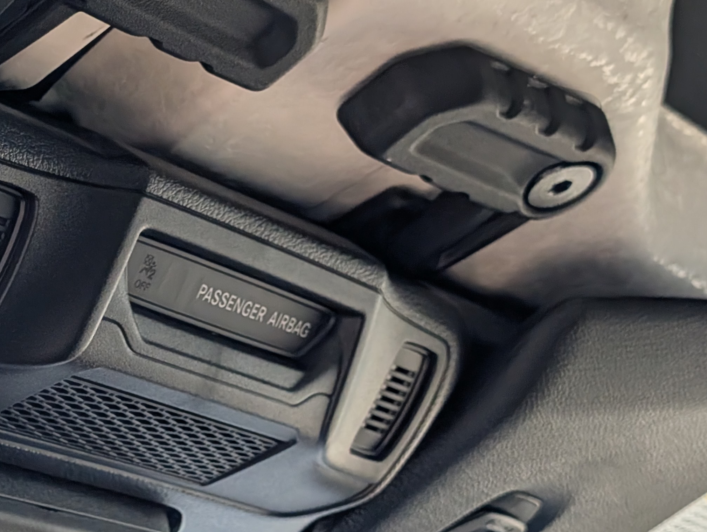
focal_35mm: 99
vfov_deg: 14.9
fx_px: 2025
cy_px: 370
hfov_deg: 19.4
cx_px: 65
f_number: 1.68
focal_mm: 6.9
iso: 103
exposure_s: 1/180
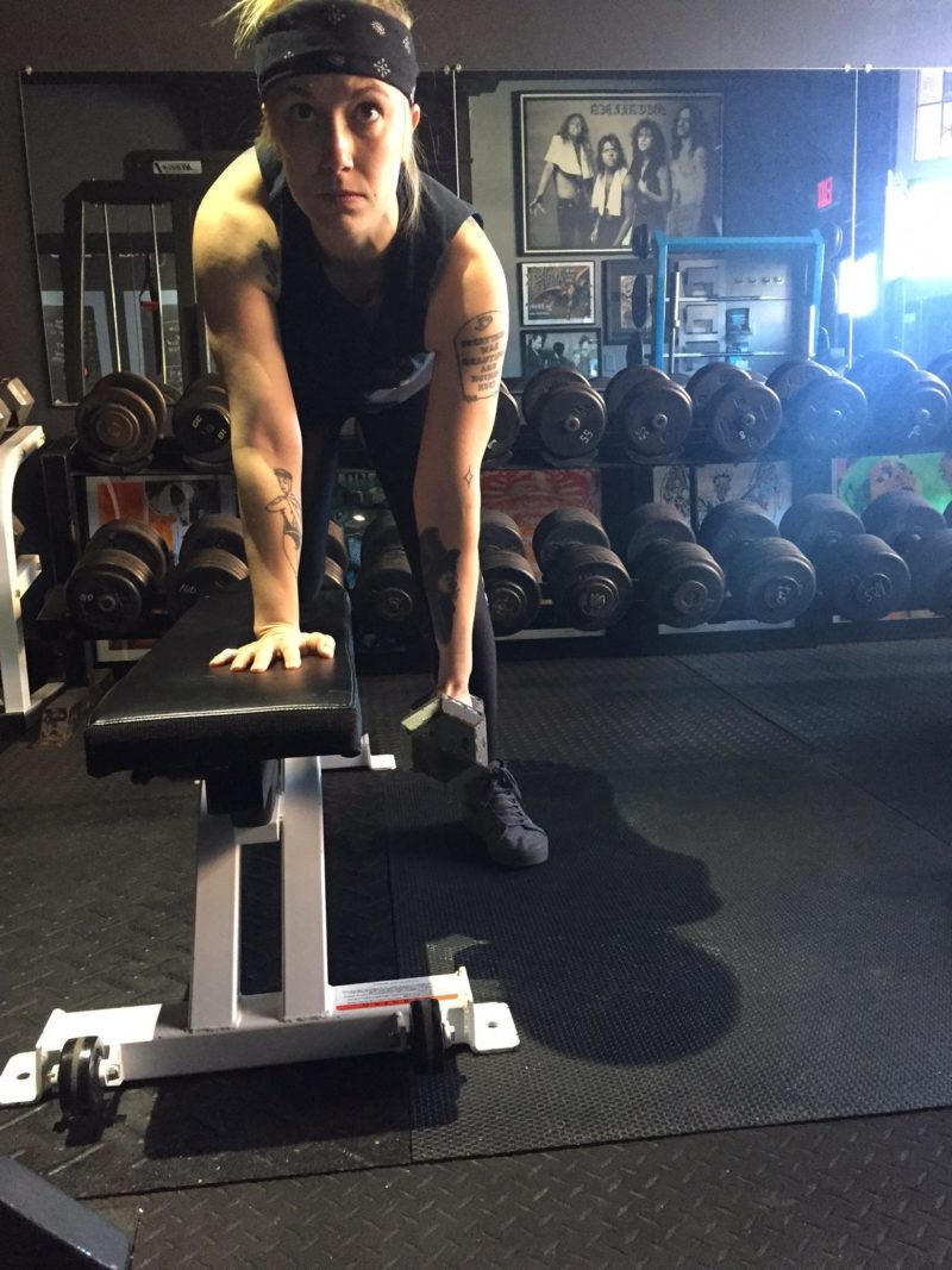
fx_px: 1064
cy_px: 635
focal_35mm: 29
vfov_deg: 61.7
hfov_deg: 48.2
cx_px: 476
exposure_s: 1/30
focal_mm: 4.15
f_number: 2.2
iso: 250
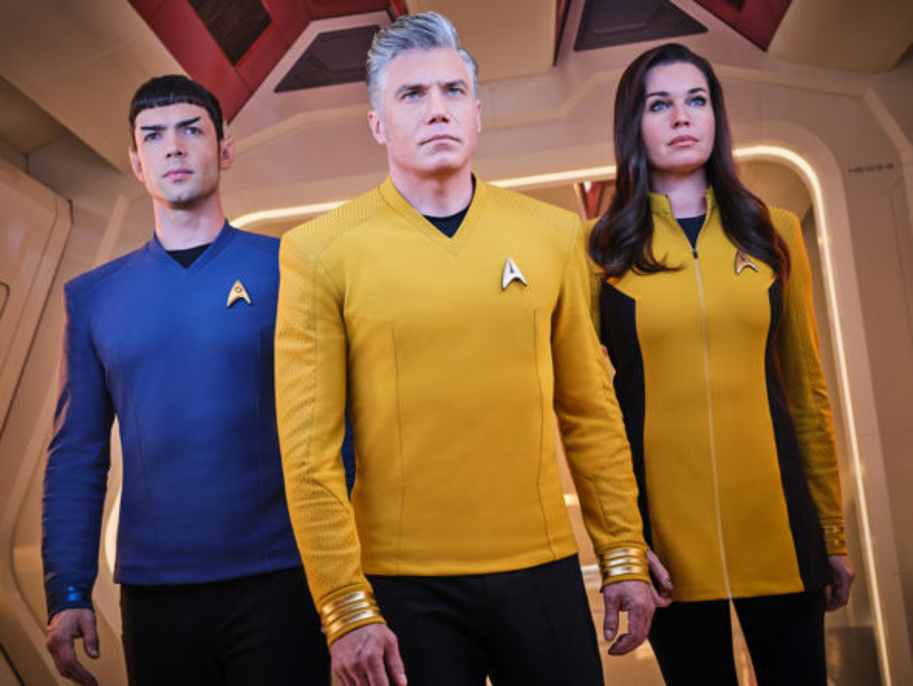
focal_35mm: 50
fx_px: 1319
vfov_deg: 29.1
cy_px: 343
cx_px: 456
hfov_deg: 38.2
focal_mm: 63
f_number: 9
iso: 1600
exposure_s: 1/125
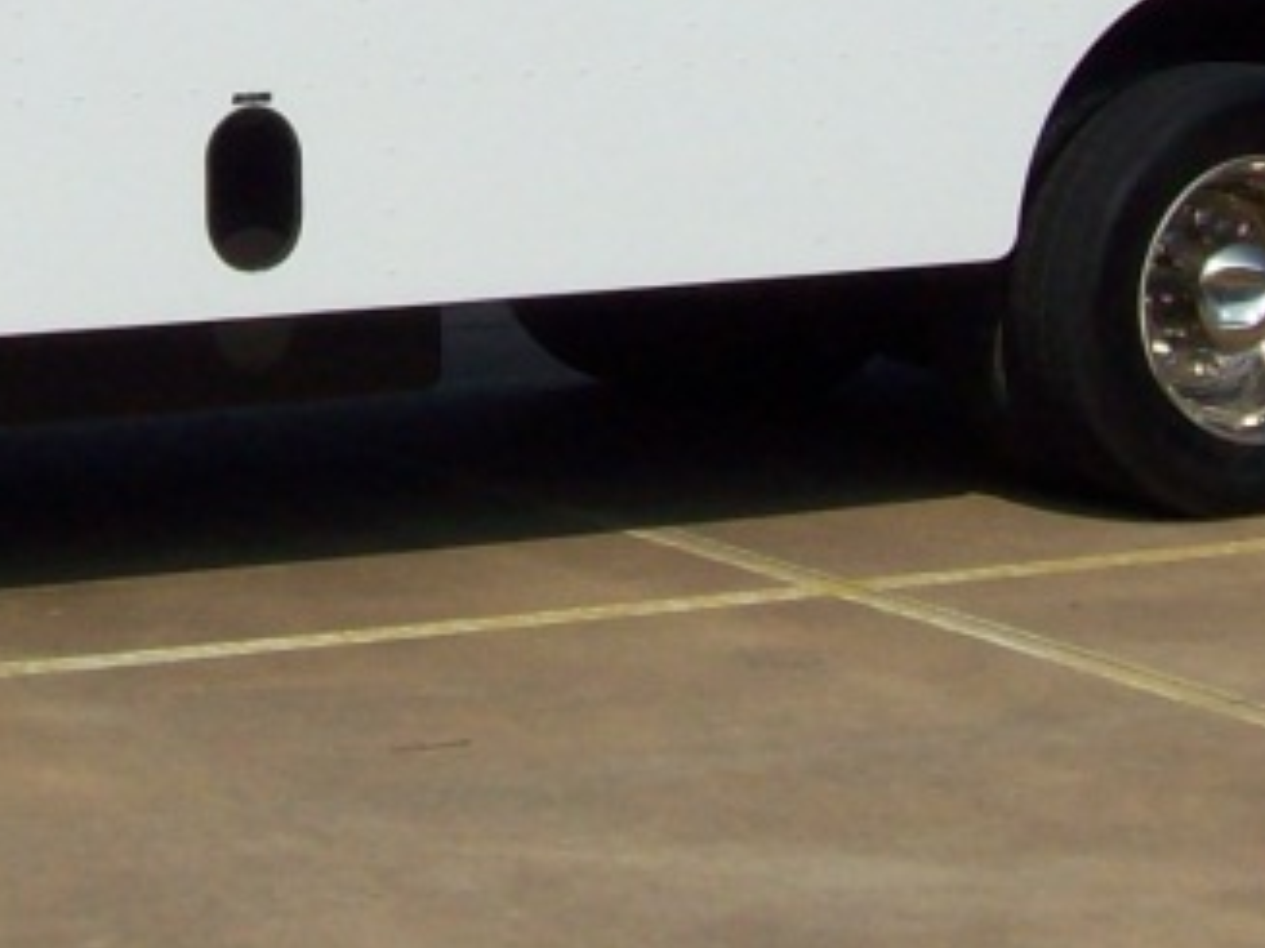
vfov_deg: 10.3
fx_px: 5151
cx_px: 147
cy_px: -252
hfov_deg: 13.9
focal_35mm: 141
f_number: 4.8
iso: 80
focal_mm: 6
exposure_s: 1/1401
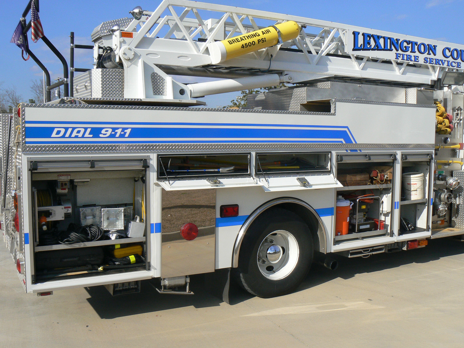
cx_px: 232
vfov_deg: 39.7
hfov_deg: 51.4
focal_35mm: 36
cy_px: 174
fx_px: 483
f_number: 8
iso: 80
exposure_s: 1/400
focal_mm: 6
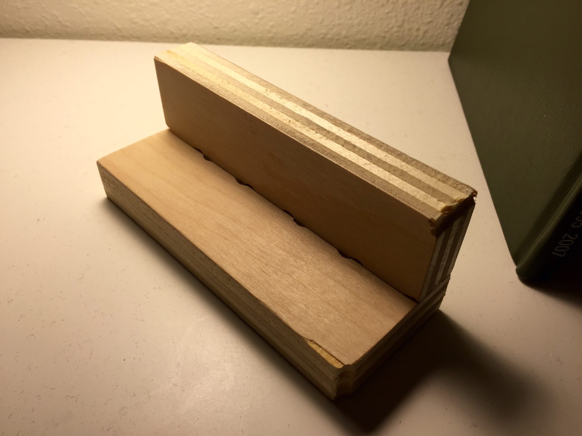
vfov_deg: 48.2
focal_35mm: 29
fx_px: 488
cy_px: 218
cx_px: 291
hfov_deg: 61.7
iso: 32
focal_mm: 4.15
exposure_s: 1/124
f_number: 2.2
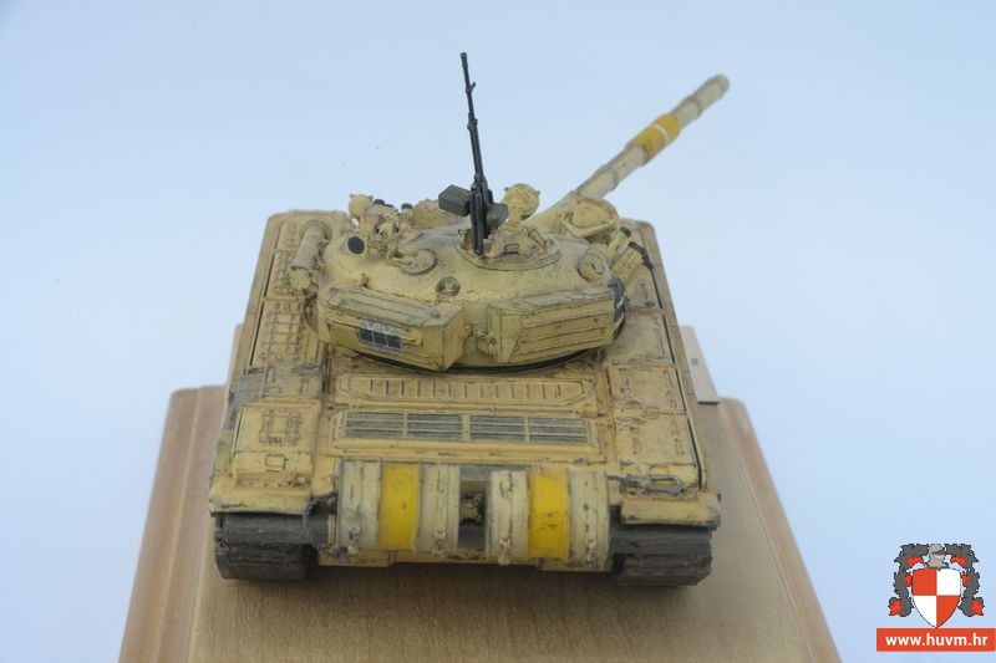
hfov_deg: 19.5
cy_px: 332
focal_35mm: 105
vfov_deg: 13.0
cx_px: 498
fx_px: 2904
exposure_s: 1/125
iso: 1250
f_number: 18
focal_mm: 105
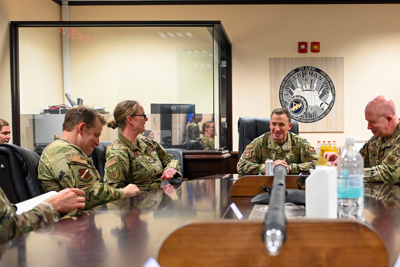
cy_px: 167
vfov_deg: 25.0
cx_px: 273
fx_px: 600
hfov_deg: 36.4
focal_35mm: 54
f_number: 3.5
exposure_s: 1/160
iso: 3200
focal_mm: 35
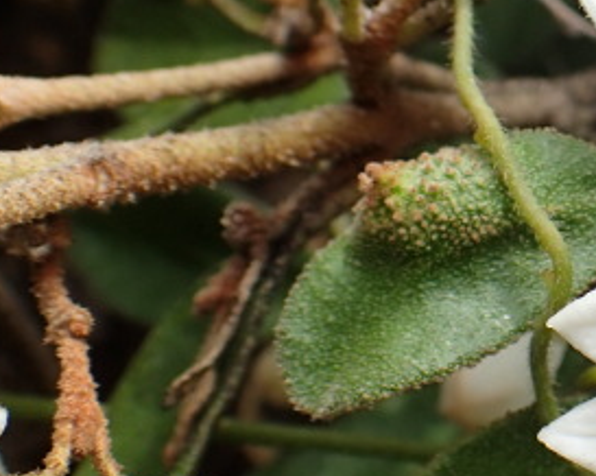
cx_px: 736
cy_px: 157
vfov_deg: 14.0
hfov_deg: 16.7
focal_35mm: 110
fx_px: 1939
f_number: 3.2
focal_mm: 5.5
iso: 100
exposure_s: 1/400
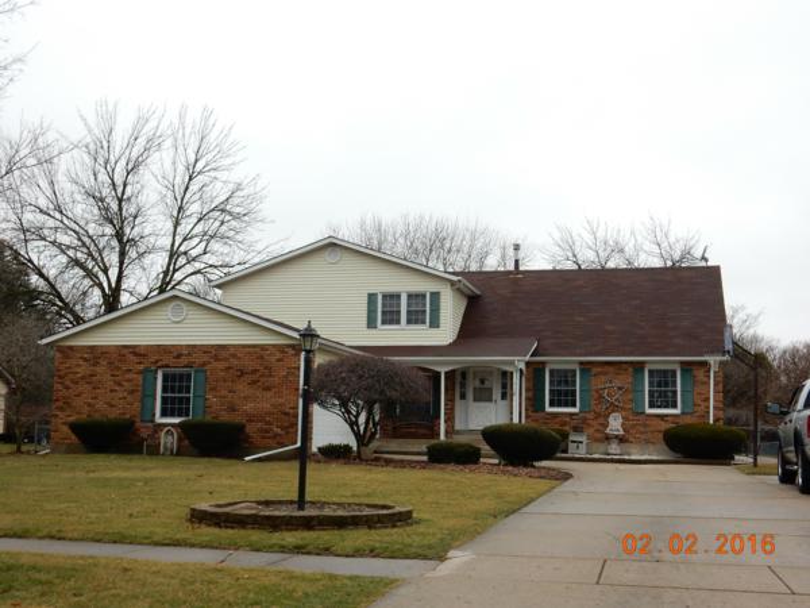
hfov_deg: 43.9
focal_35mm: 43
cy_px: 304
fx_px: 1006
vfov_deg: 33.6
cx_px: 405
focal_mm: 7.6
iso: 125
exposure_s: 1/80
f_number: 4.2
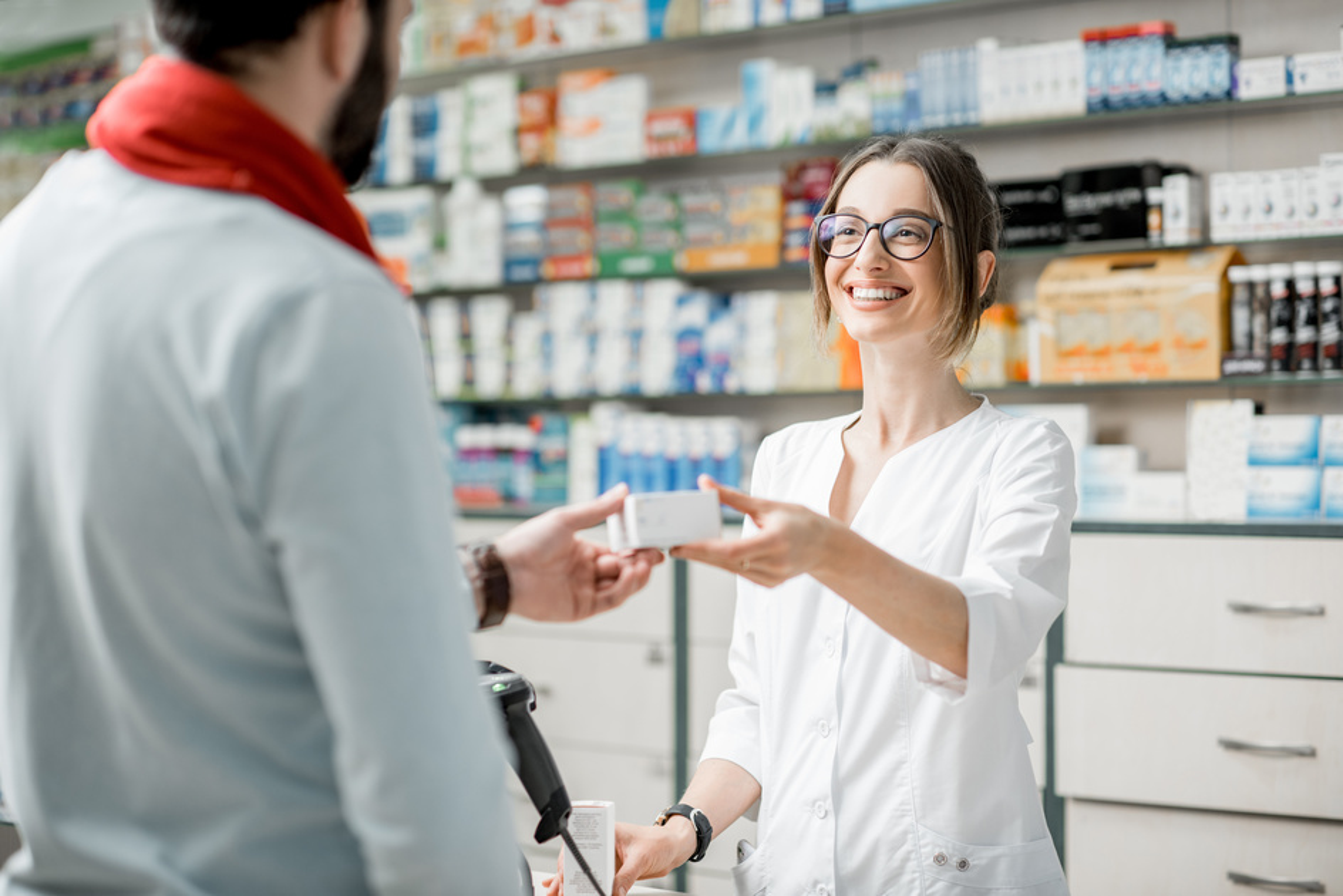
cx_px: 672
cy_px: 448
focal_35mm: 85
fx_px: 3172
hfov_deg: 23.9
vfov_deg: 16.1
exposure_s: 1/160
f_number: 2.2
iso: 320
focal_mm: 85
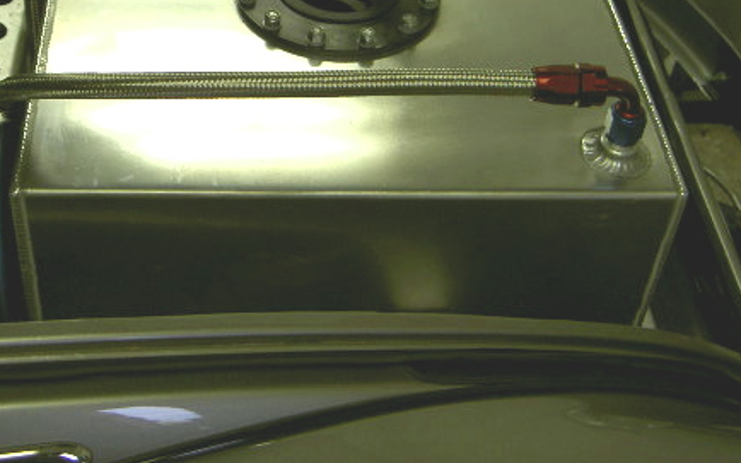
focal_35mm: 61
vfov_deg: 21.1
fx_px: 1232
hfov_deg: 33.3
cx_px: 266
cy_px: 128
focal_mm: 8
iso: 50
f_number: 2.8
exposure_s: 1/100
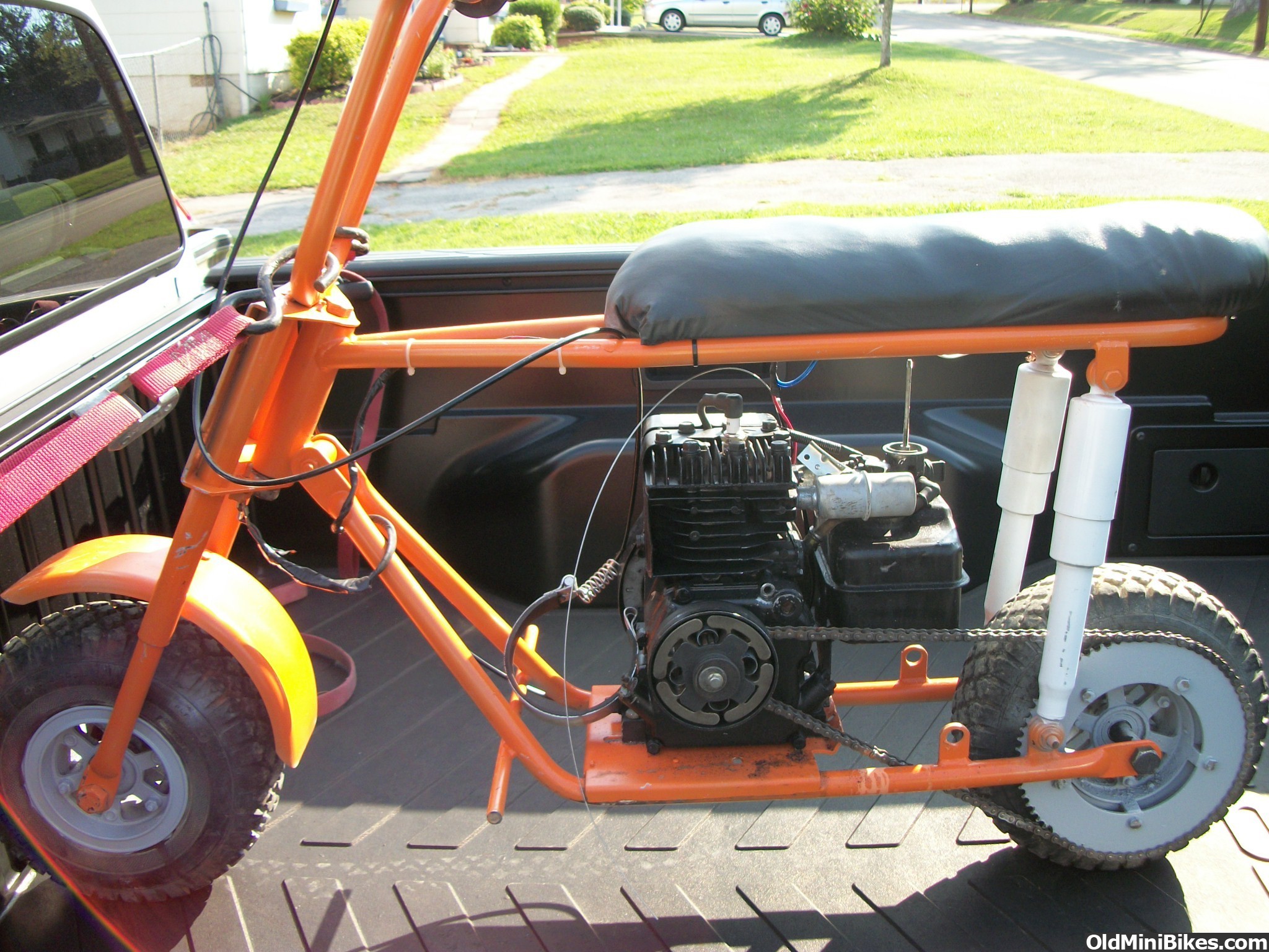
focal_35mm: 32
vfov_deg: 44.2
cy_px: 476
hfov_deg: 56.8
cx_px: 634
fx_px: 1173
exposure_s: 1/200
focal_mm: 5.7
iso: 80
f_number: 2.9
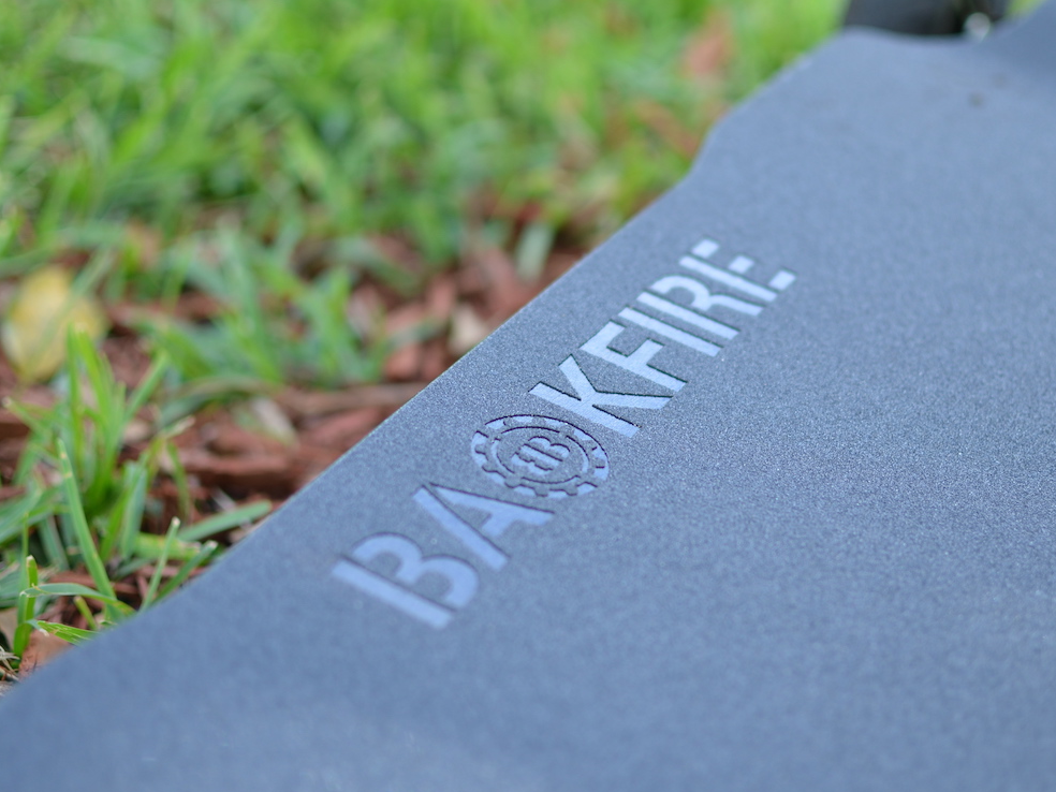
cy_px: 393
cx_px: 596
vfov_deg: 20.5
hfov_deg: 27.1
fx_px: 2187
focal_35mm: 72
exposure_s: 1/500
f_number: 1.8
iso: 160
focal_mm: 35
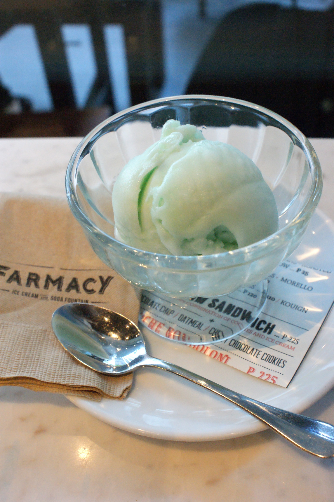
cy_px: 251
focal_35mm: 39
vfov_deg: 49.6
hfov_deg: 34.2
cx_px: 167
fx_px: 543
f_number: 7.1
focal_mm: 26
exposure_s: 1/40
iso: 1600
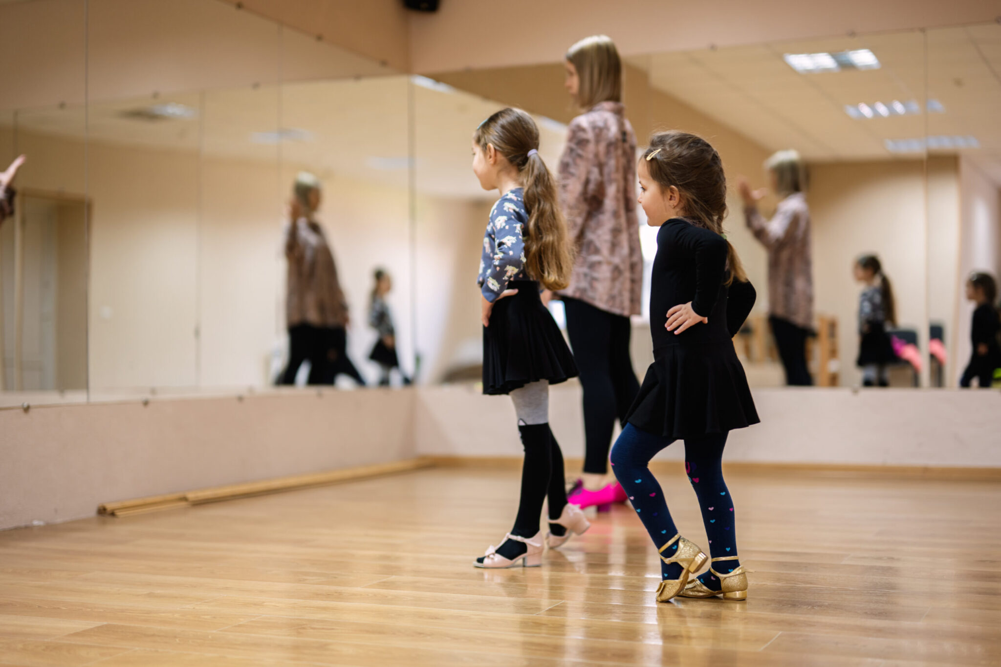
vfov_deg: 27.0
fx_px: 1390
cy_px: 334
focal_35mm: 50
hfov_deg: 39.6
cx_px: 500
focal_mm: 50
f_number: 1.2
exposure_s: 1/50
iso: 250
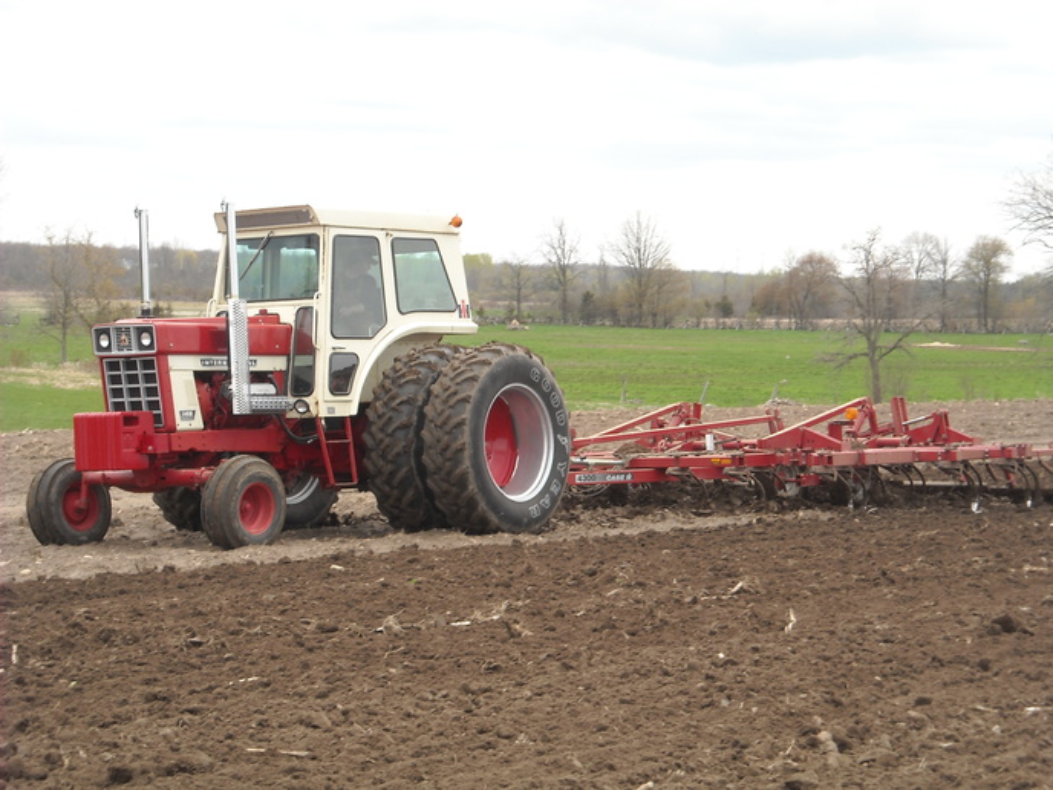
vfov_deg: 14.1
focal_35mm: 105
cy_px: 395
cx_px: 526
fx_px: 3194
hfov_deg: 18.7
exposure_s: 1/148
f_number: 4.7
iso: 64
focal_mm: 17.1
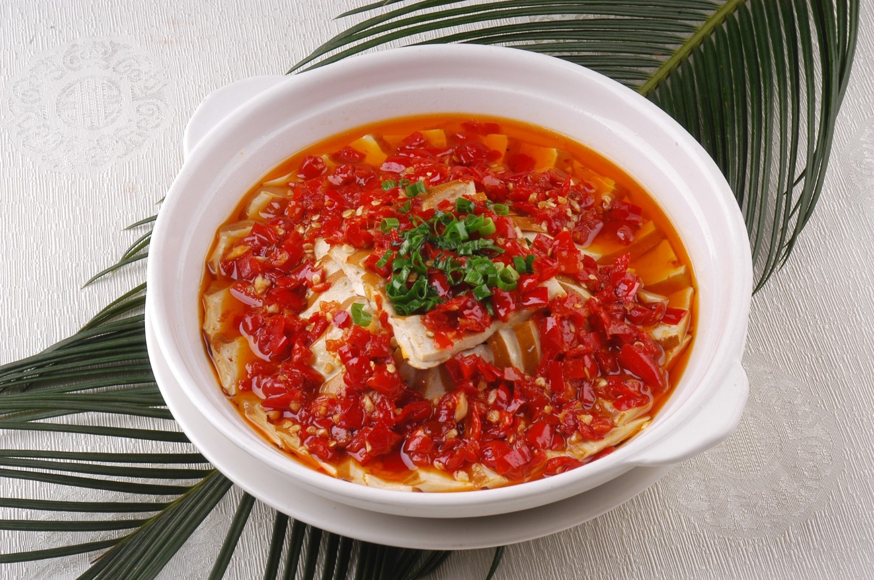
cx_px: 437
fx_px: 2110
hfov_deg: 23.4
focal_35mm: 87
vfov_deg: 15.7
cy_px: 290
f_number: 14
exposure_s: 1/125
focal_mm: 58
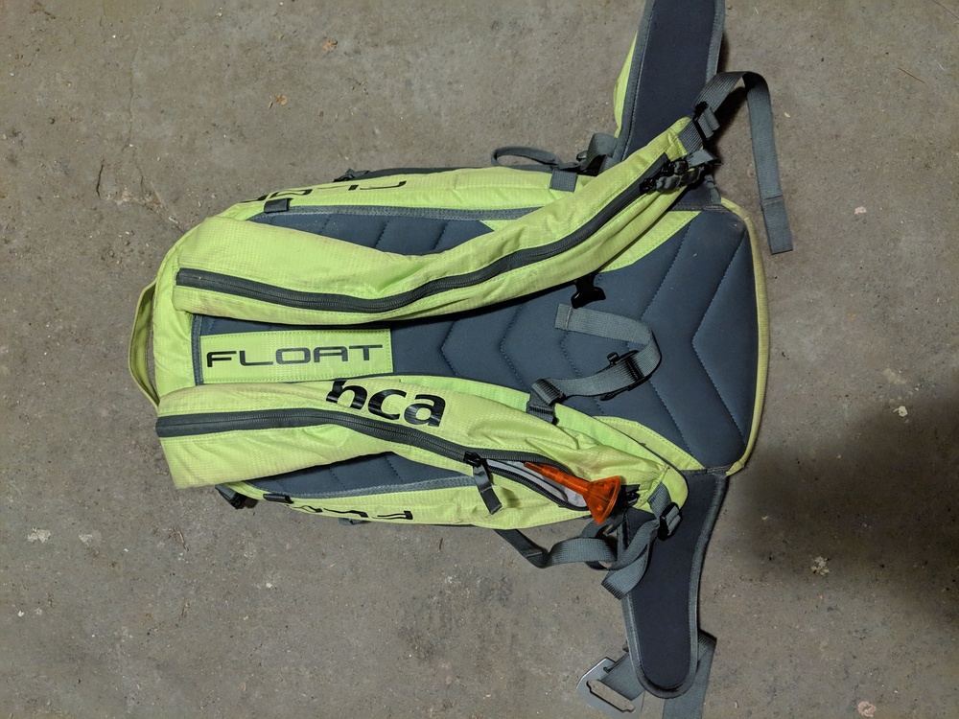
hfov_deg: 65.3
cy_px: 360
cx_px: 480
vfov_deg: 51.4
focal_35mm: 27
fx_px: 748
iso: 1463
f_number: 1.8
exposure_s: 1/36.8
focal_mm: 4.44
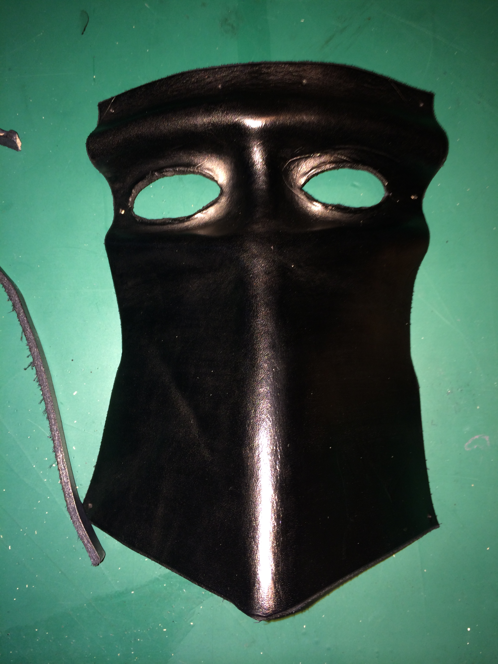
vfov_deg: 60.0
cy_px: 332
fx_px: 575
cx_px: 249
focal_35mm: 30
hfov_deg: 46.8
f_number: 2.2
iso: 40
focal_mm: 4.12
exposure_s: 1/16
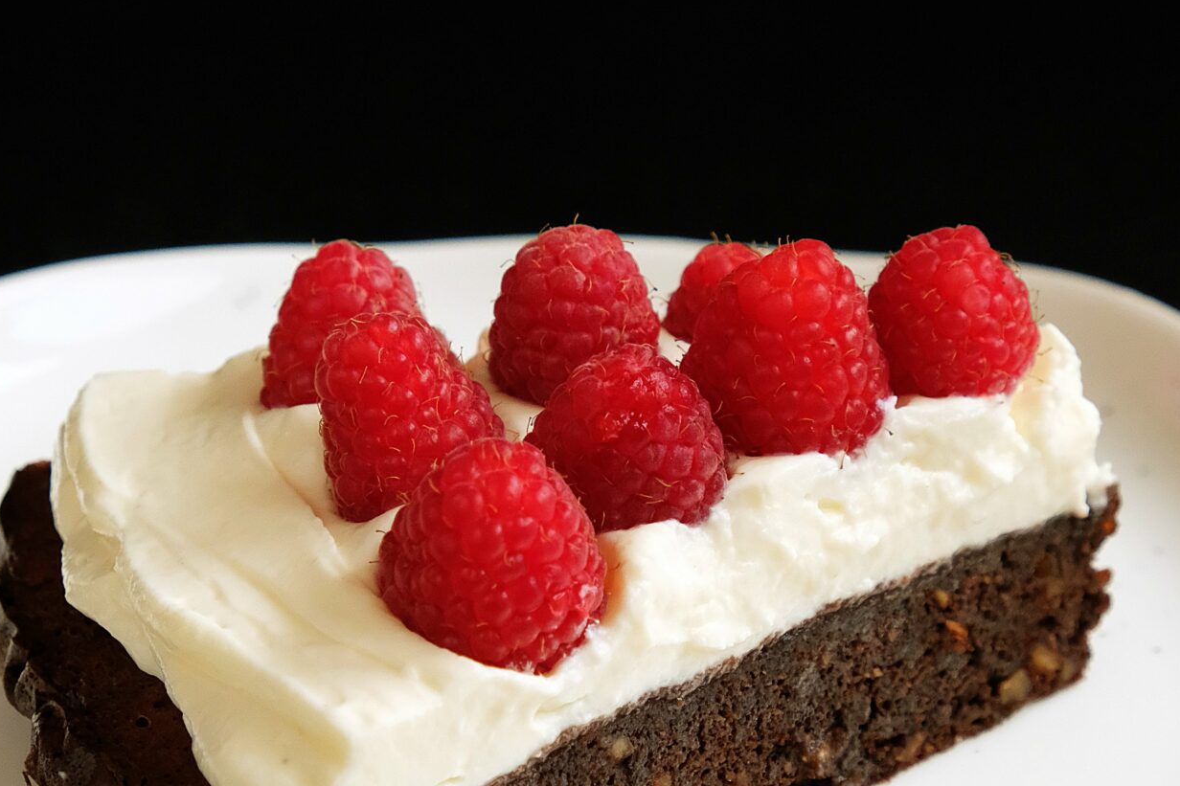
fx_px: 4522
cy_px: 513
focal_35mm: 138
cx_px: 555
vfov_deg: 9.9
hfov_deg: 14.9
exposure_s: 1/150
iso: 3200
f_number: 7.1
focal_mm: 55
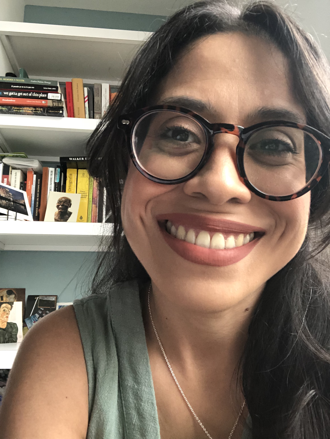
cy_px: 220
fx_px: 406
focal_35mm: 32
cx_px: 165
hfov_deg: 44.2
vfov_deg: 56.8
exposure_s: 1/60
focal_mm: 2.87
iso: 250
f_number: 2.2
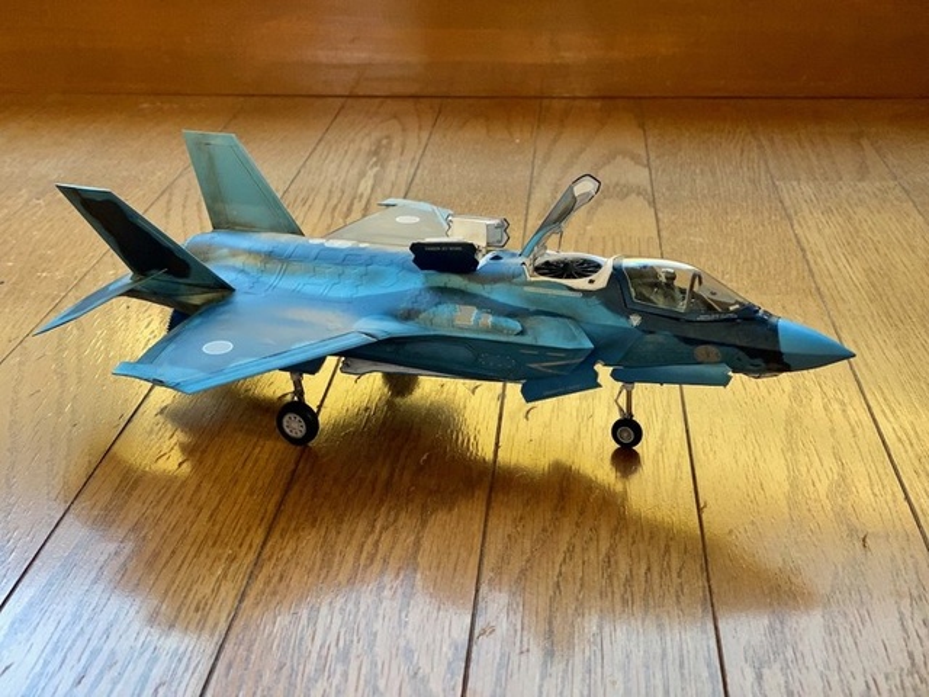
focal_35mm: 52
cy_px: 348
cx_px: 464
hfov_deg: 36.8
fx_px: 1396
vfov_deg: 28.0
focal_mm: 6
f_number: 2
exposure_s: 1/122
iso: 100
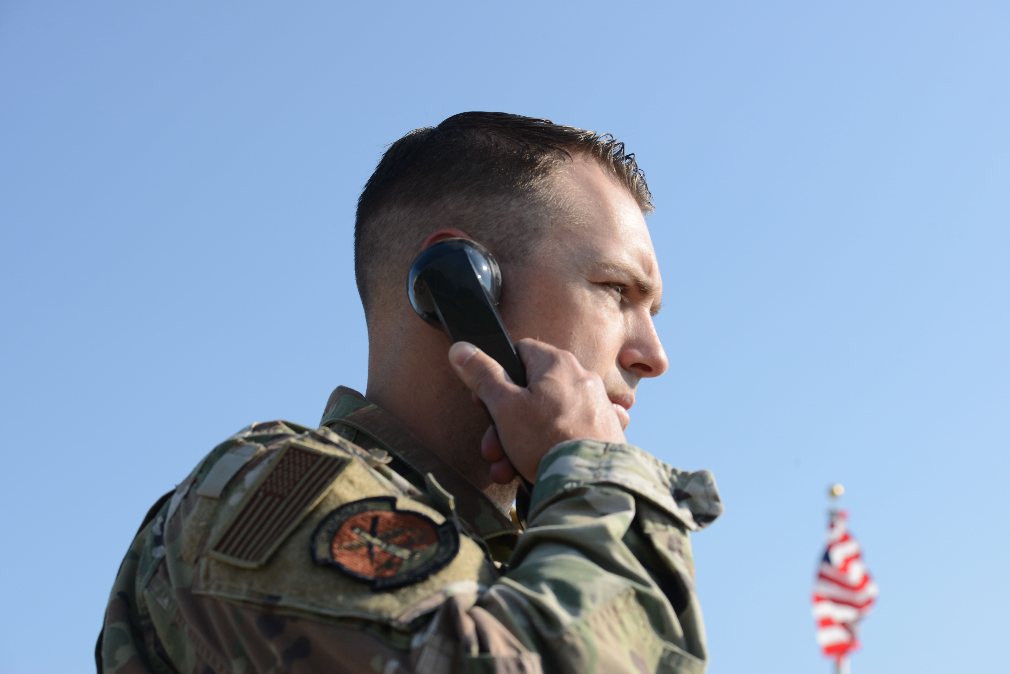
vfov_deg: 18.2
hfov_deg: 27.0
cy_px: 337
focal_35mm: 75
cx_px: 505
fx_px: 2105
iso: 220
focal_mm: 75
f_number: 22
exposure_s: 1/400
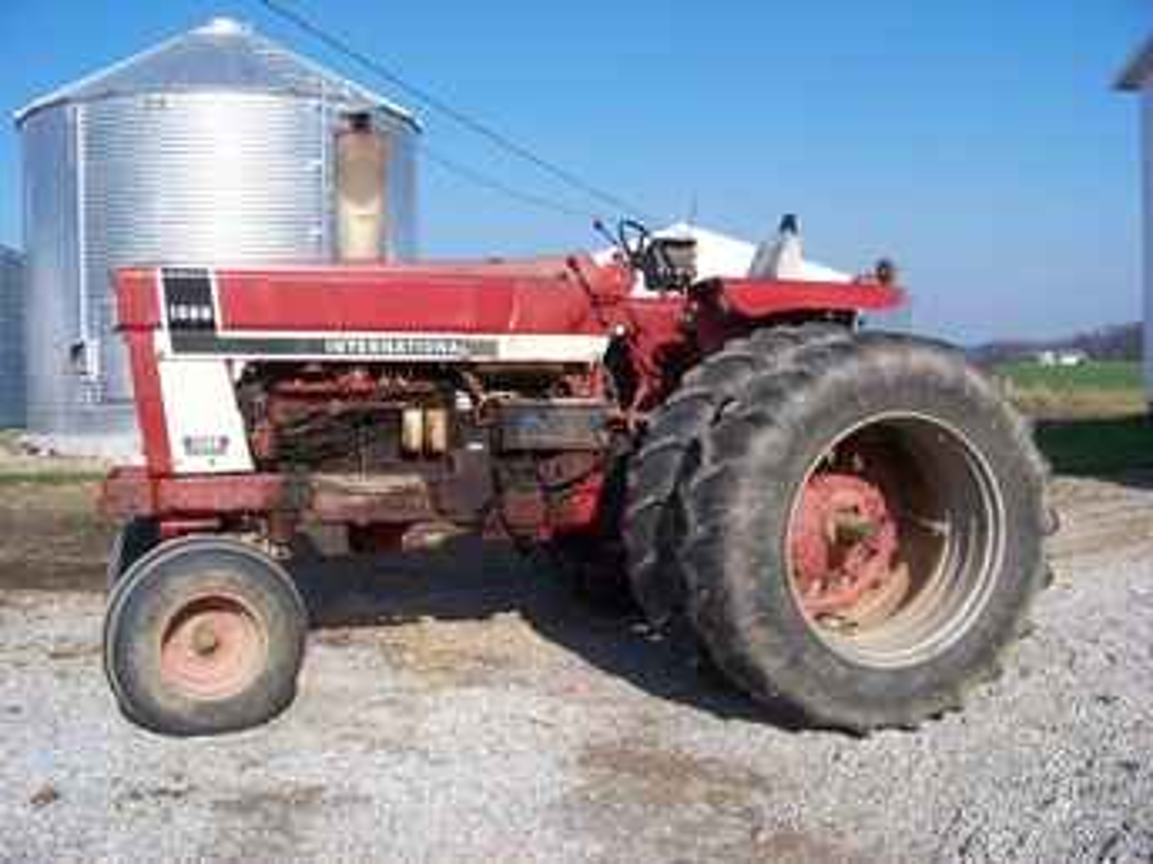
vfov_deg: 39.7
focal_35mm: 36
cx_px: 576
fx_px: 1199
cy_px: 432
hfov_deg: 51.4
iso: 64
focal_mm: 5.85
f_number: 4
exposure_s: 1/500
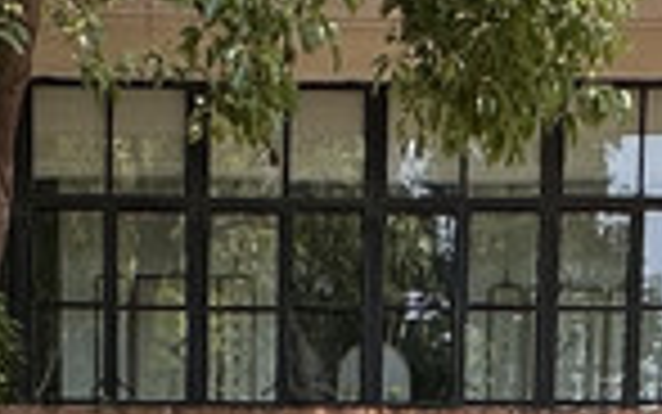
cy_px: 1242
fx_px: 1949
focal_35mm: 108
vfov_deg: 9.5
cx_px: 272
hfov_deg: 19.3
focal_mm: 2.22
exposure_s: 1/575
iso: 40
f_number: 2.2
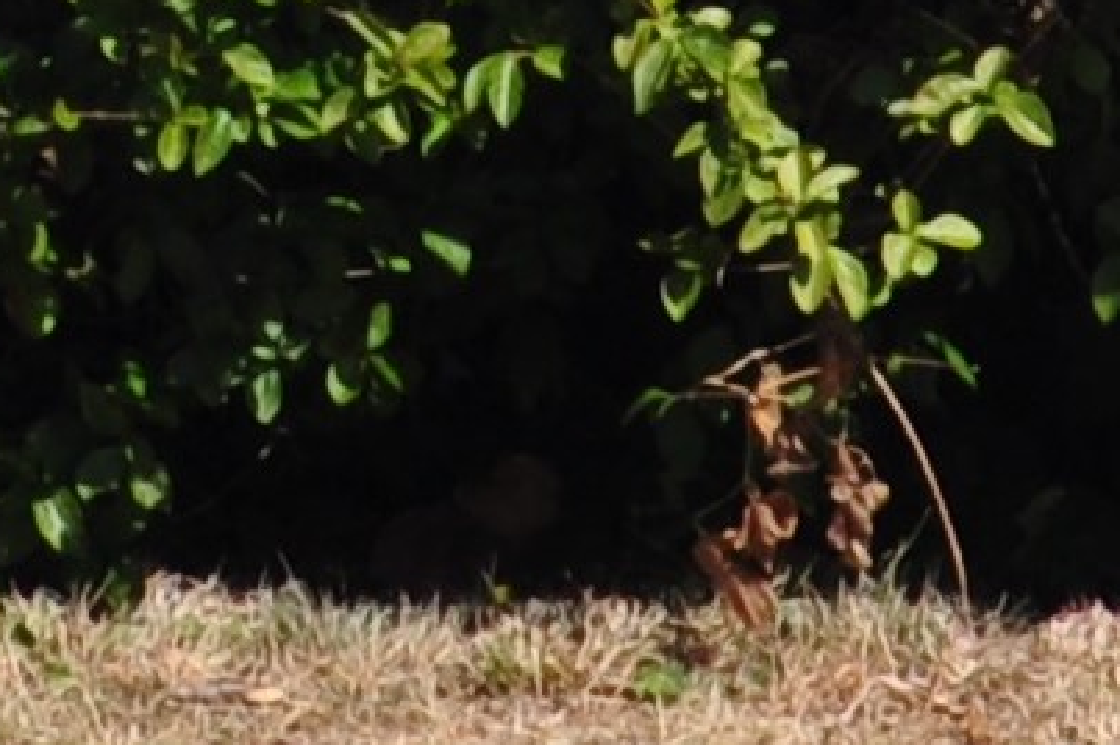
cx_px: -486
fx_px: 10289
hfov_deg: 6.2
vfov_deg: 4.1
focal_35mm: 331
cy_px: -1099
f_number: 11
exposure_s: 1/400
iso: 200
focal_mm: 32
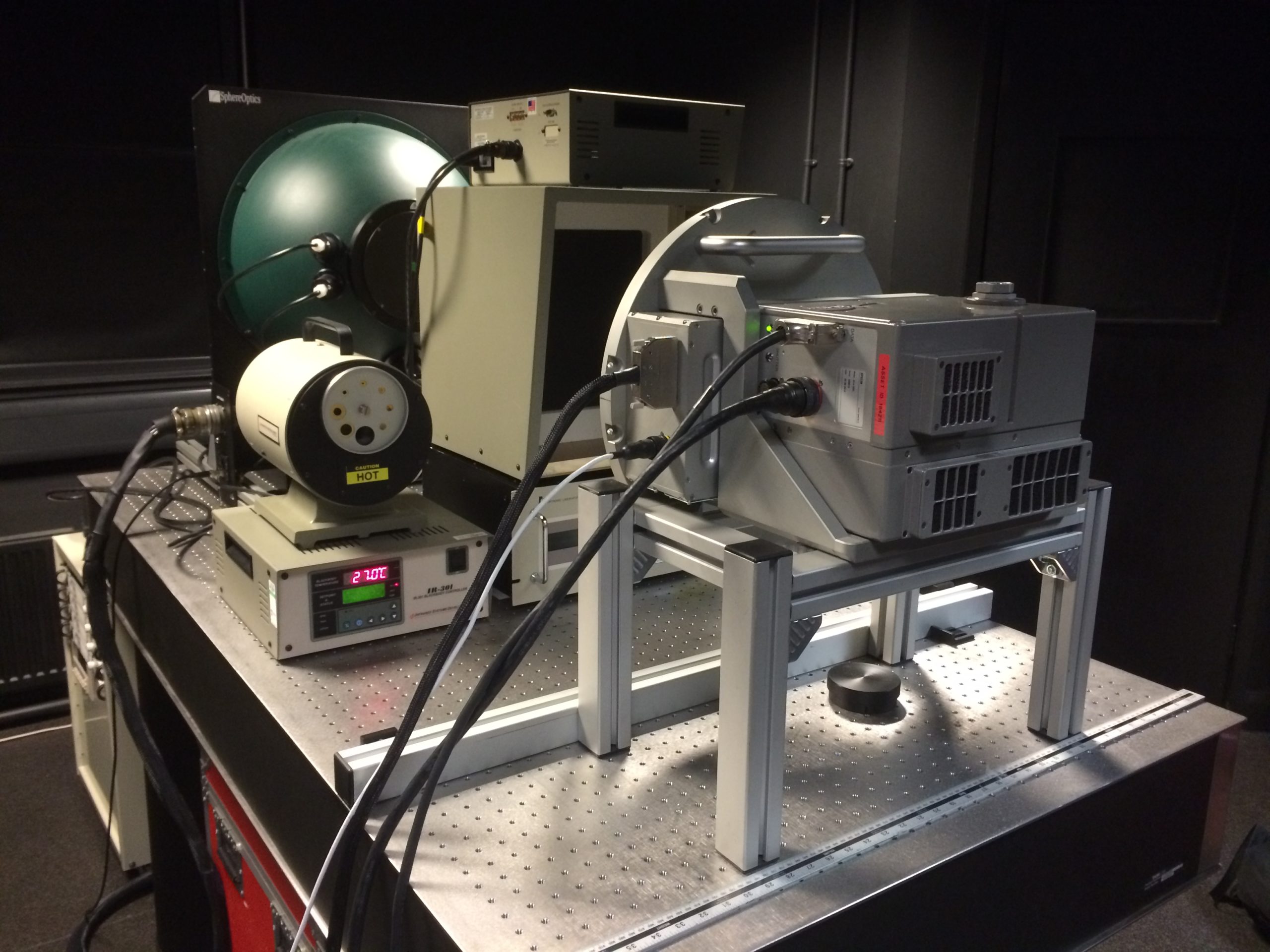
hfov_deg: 60.0
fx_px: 1101
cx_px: 635
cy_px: 476
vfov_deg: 46.8
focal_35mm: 30
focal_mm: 4.12
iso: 320
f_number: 2.2
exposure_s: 1/30
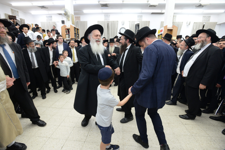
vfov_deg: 64.6
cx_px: 112
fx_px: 119
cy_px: 75
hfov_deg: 86.9
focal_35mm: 19
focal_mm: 19
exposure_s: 1/250
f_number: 4.5
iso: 1600
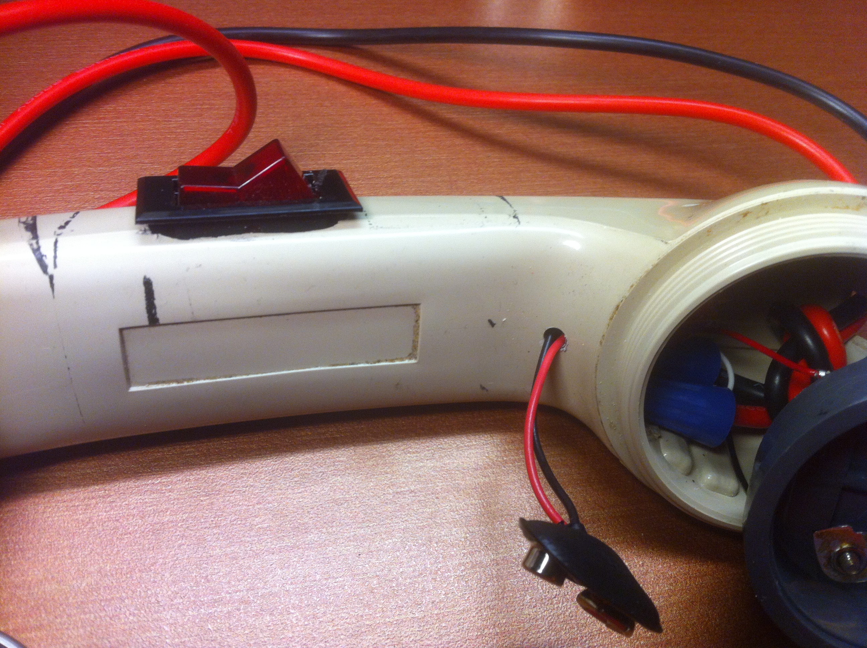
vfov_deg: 40.6
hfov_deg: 52.7
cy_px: 324
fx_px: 875
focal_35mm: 35
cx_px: 434
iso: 100
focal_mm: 3.85
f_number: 2.8
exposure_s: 1/30
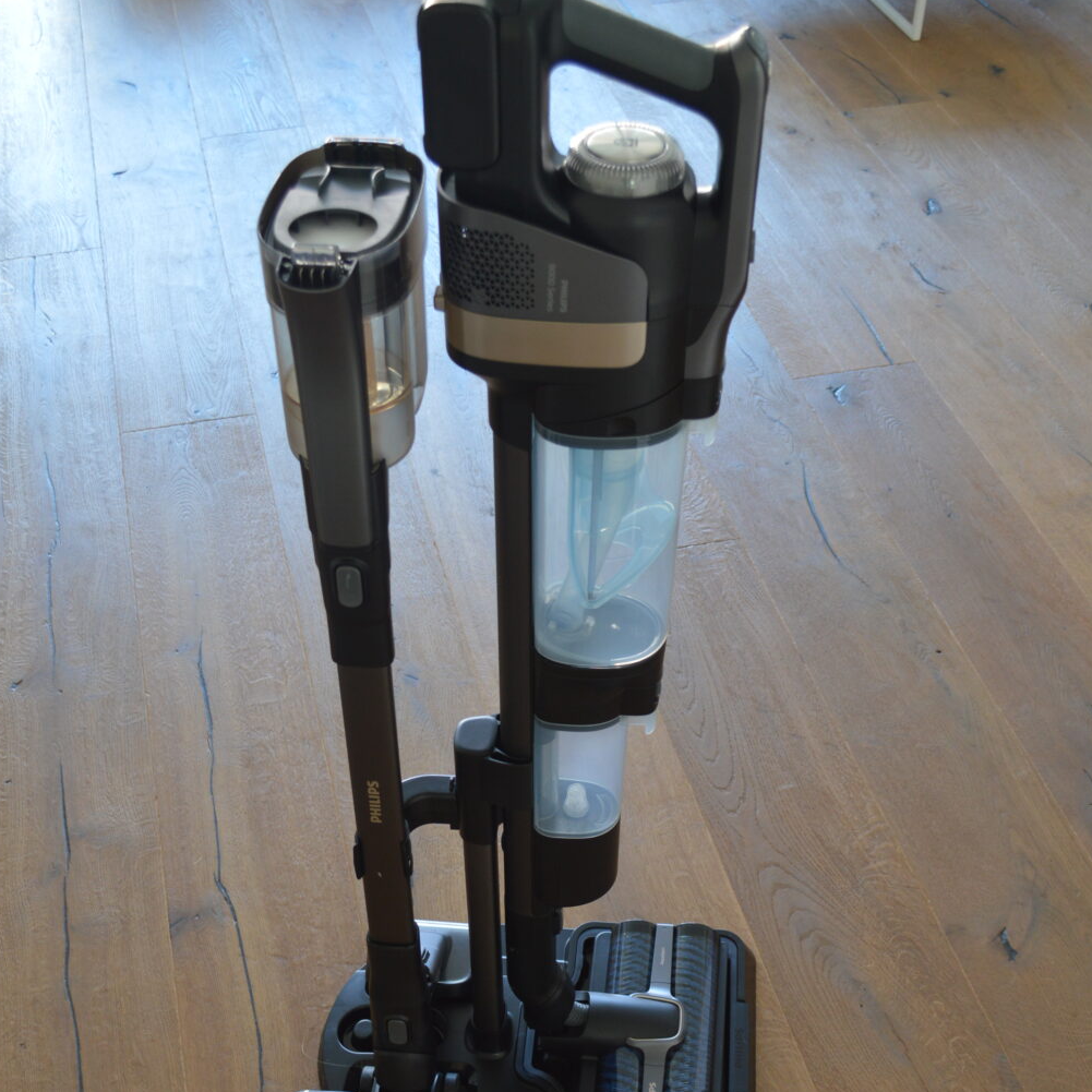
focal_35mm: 43
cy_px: 731
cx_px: 543
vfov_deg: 38.7
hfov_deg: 39.2
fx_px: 1535
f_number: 4
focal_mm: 22
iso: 400
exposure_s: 1/40
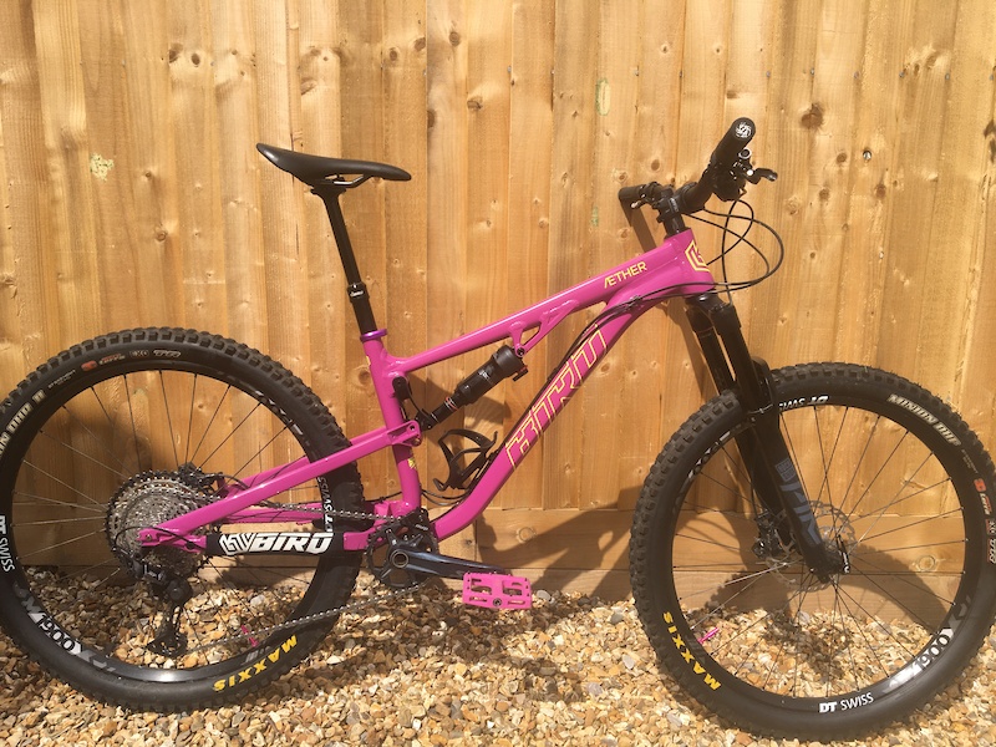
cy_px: 374
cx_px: 498
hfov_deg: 61.7
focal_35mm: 29
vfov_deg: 48.2
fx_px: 834
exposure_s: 1/1672
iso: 25
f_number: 2.2
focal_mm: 4.15
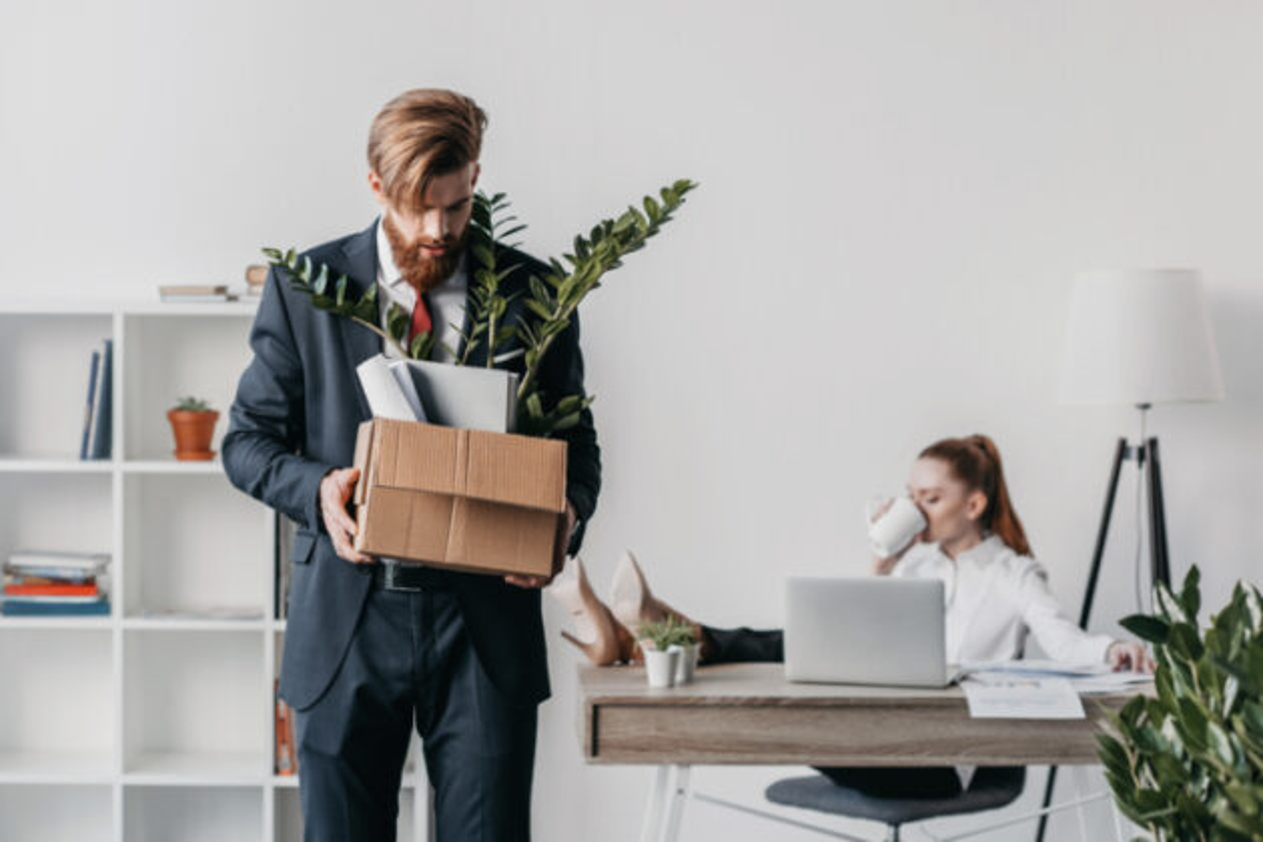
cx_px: 632
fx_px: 2982
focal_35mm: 85
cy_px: 421
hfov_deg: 23.9
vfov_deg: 16.1
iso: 250
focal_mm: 85
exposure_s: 1/160
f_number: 3.2
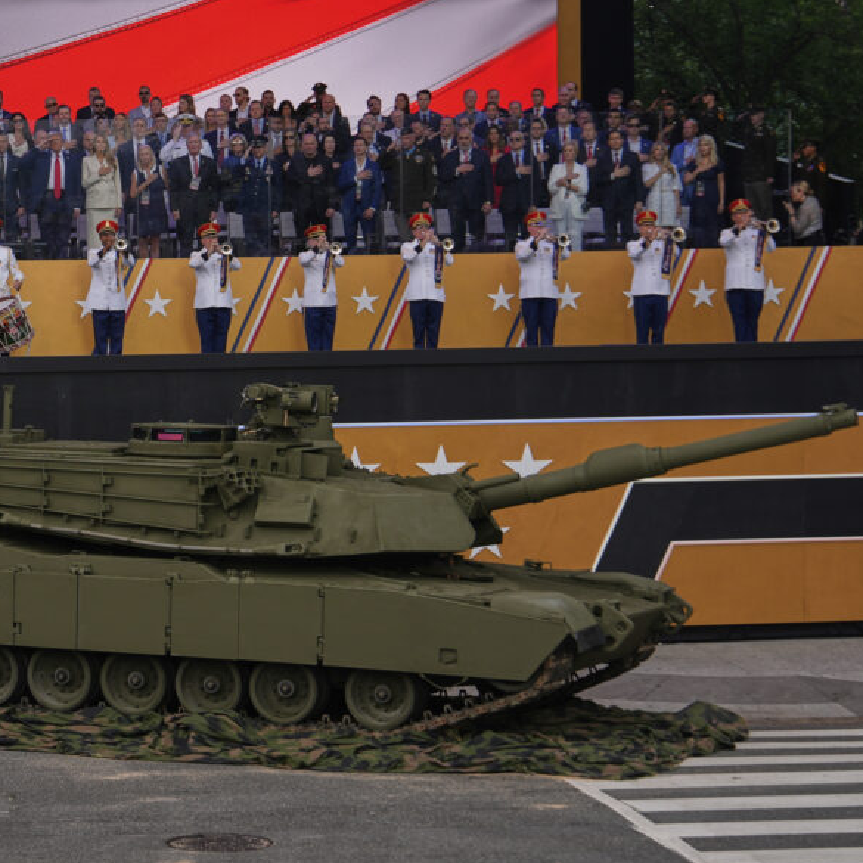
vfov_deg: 14.3
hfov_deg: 14.1
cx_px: 21
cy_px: 327
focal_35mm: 122
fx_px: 3441
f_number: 4
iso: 125
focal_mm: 70
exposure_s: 1/500
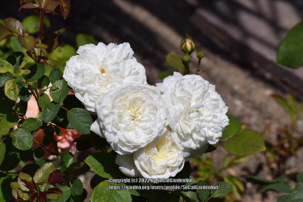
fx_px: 1326
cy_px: 101
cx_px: 152
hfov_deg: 13.0
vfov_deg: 8.7
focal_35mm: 158
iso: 100
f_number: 9
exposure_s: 1/640
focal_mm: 105
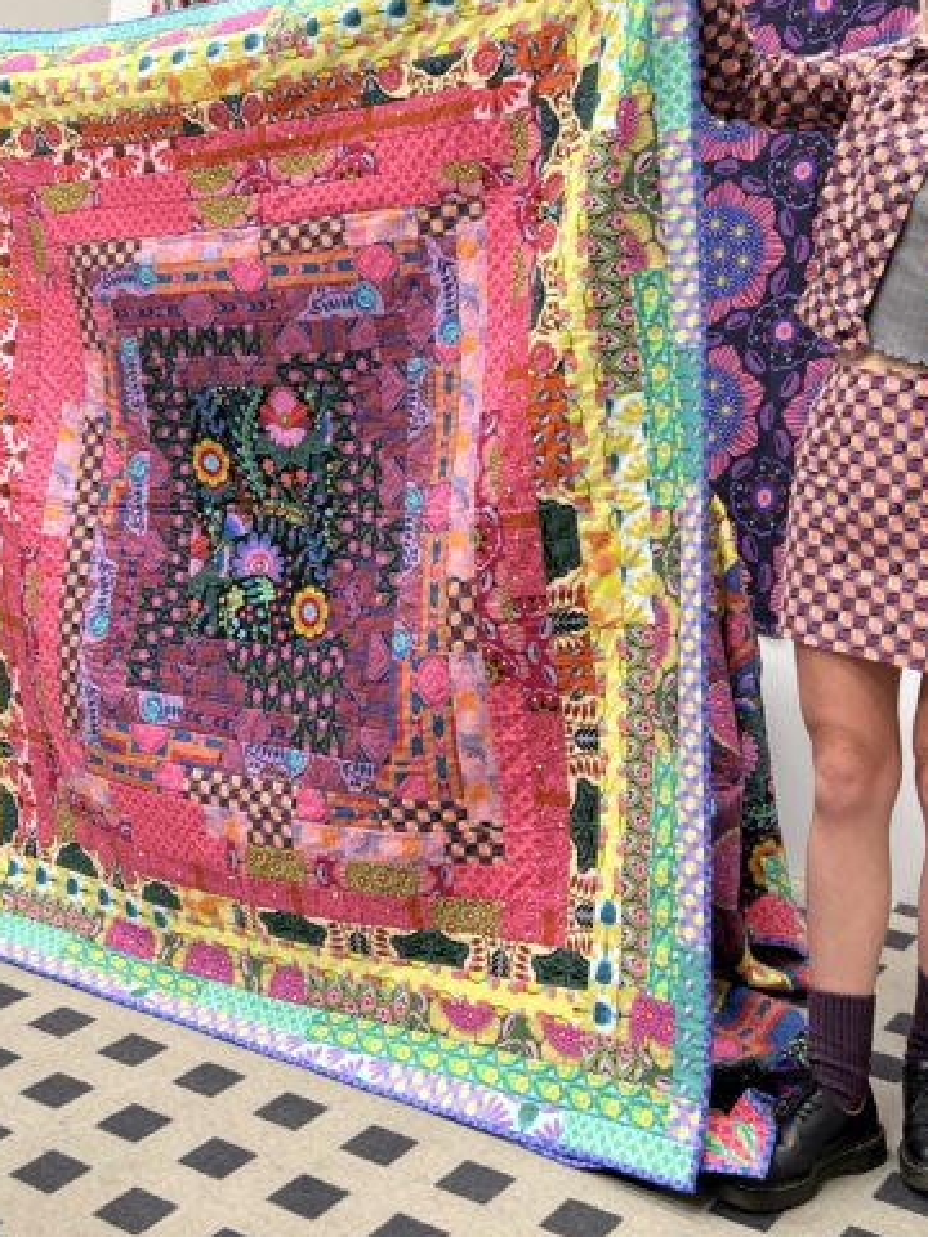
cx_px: 380
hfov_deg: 30.2
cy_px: 341
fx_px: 1716
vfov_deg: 38.8
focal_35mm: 48
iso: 80
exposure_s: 1/60
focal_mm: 5.7
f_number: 1.5
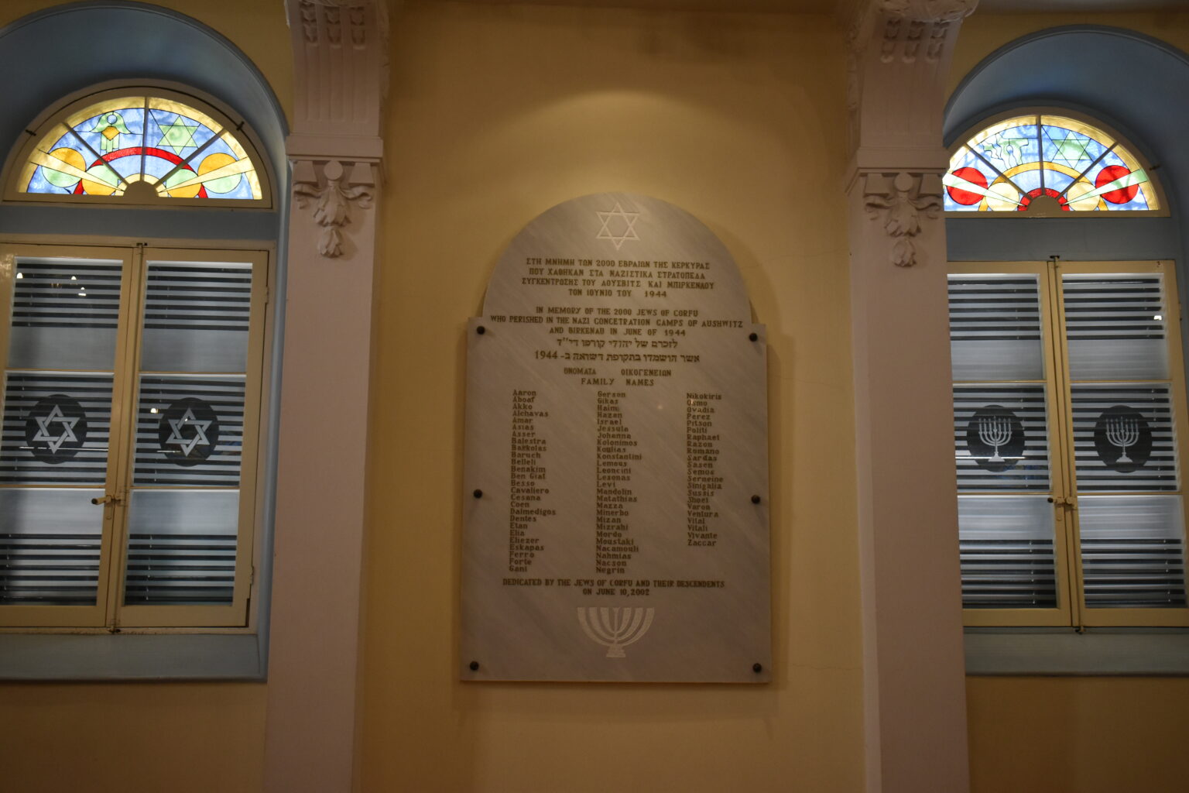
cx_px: 594
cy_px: 396
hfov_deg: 53.1
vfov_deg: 36.9
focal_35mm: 36
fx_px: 1189
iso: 800
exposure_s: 1/160
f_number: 3.8
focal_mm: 24
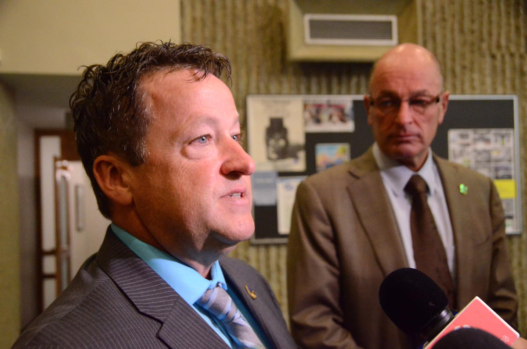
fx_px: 526
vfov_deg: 36.7
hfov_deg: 53.2
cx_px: 264
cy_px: 174
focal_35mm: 36
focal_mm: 24
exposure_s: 1/160
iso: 5000
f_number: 3.8
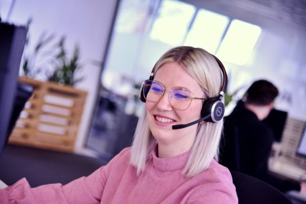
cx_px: 153
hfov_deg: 23.9
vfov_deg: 16.1
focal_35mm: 85
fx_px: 722
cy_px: 102
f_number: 4
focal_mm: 85
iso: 1250
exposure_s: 1/400
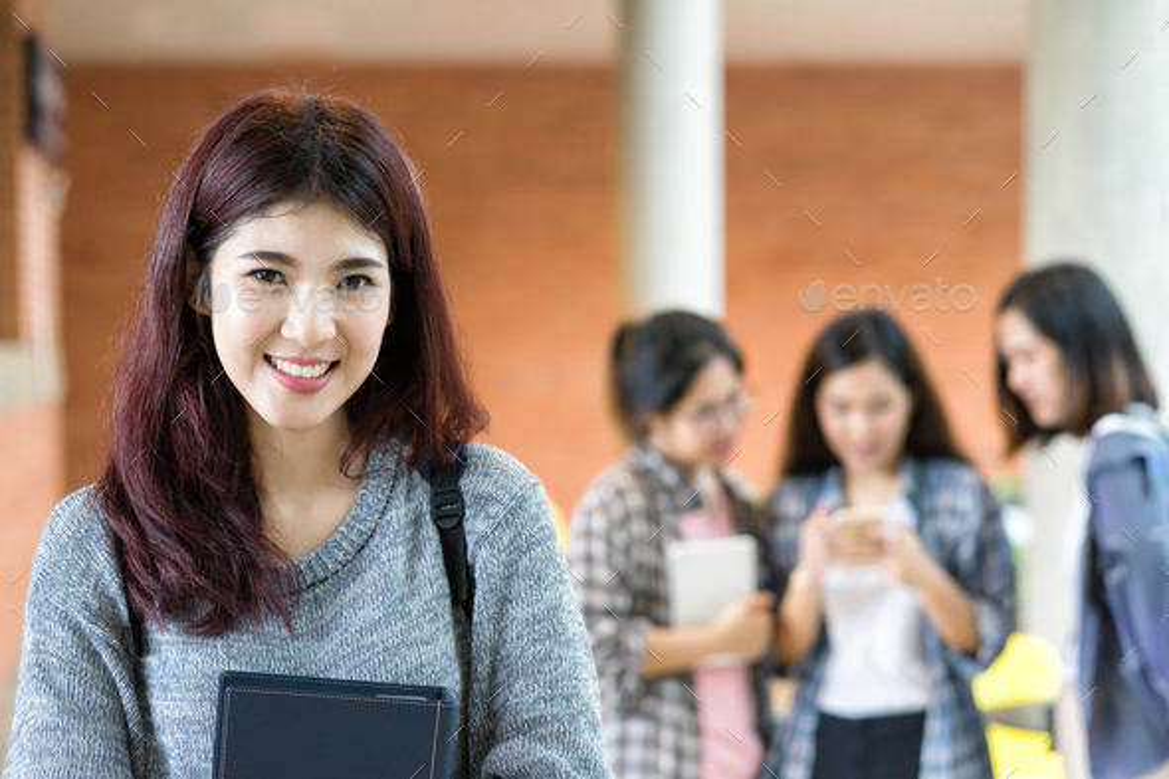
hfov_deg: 23.9
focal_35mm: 85
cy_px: 390
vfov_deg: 16.1
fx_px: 2759
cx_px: 584
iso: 500
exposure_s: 1/60
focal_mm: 85
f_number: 3.5
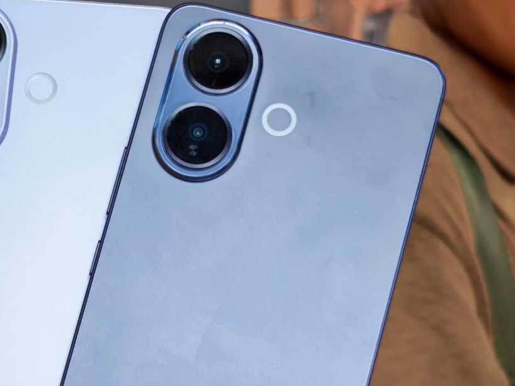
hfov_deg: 22.1
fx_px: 1279
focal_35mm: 86
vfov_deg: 17.0
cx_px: 36
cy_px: 326
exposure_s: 1/100
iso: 50
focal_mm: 5.4
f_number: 1.6
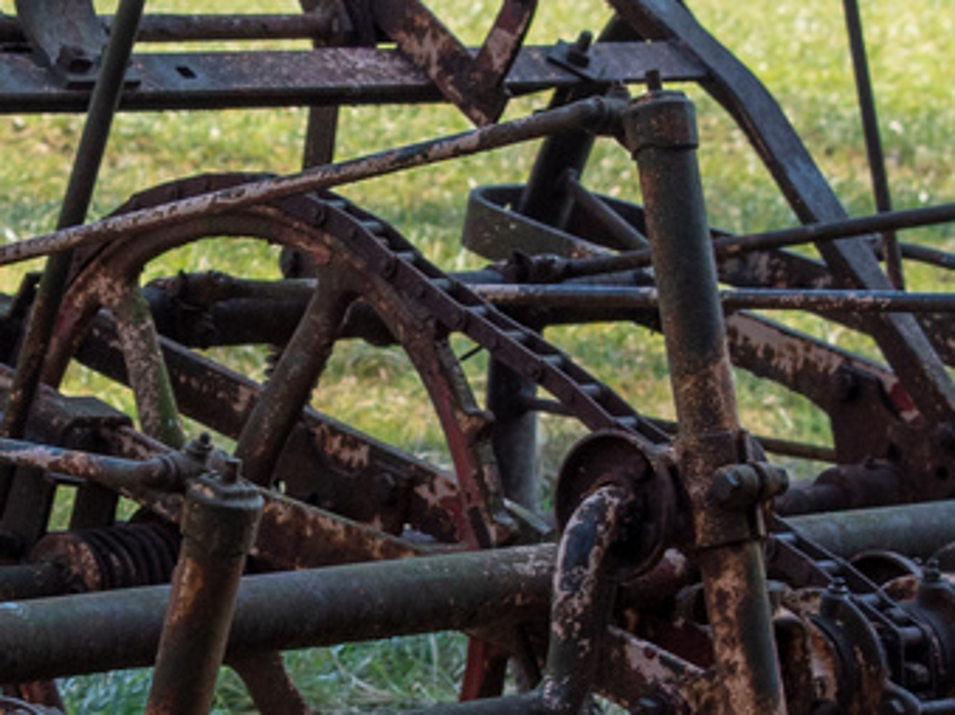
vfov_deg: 7.3
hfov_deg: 9.7
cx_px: 6
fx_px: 5571
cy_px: 574
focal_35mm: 202
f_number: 6.3
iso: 400
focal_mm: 44
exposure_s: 1/250
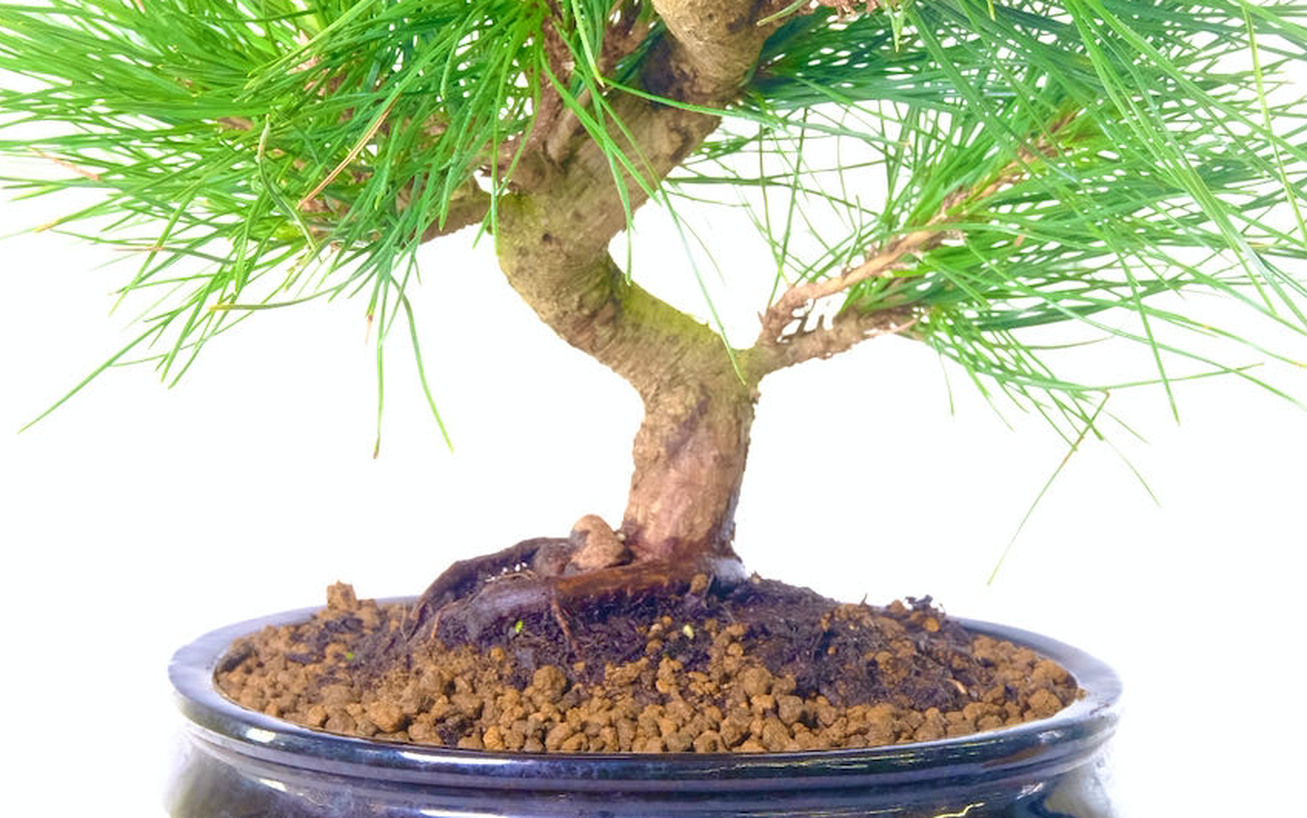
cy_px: 188
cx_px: 653
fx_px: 6734
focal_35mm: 189
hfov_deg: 11.1
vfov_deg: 6.9
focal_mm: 81.9
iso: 1600
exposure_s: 1/13
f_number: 13
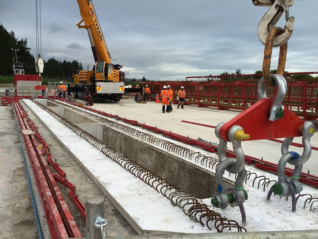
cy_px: 120
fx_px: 266
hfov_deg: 61.7
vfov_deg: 48.2
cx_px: 159
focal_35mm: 29
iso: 32
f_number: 2.2
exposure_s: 1/507
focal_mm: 4.15
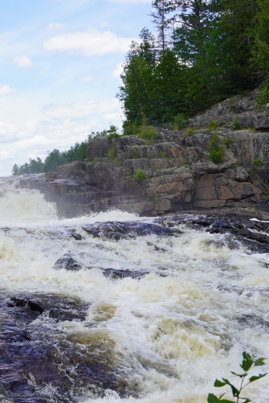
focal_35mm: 75
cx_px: -10
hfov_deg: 17.7
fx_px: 838
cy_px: 201
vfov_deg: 27.1
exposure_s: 1/125
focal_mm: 33
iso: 100
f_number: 9
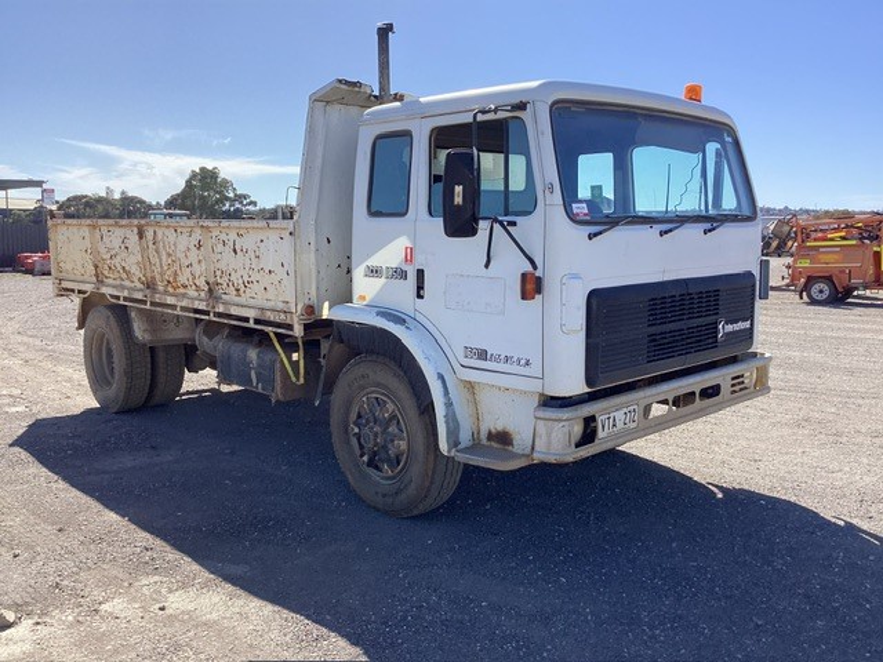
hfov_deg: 58.4
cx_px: 442
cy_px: 331
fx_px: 791
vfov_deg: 45.4
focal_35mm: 31
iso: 25
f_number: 2.4
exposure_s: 1/1018
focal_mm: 3.3
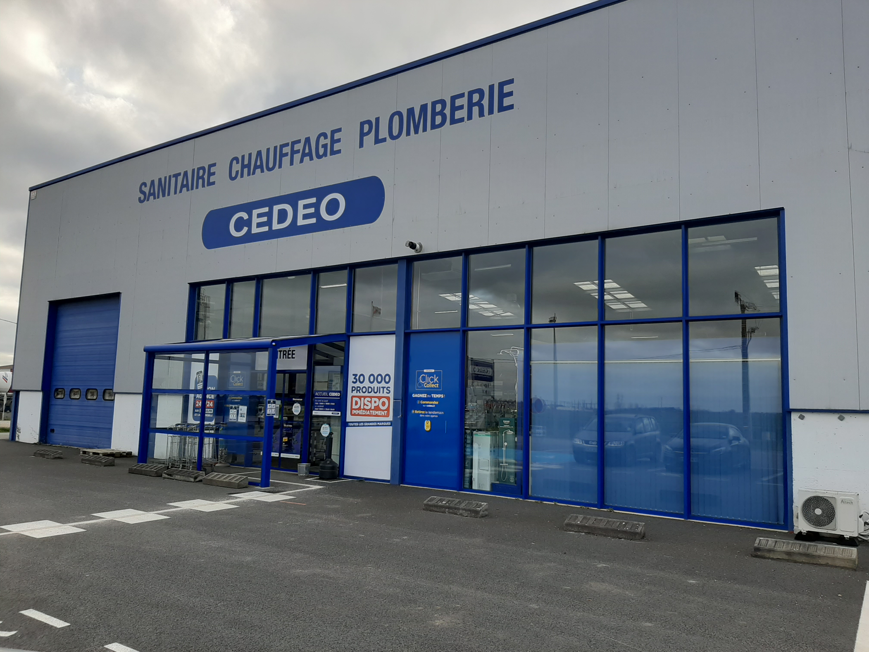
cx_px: 434
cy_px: 326
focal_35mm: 26
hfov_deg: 67.3
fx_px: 653
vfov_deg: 53.1
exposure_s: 1/859
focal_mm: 3.93
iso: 40
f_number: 1.7
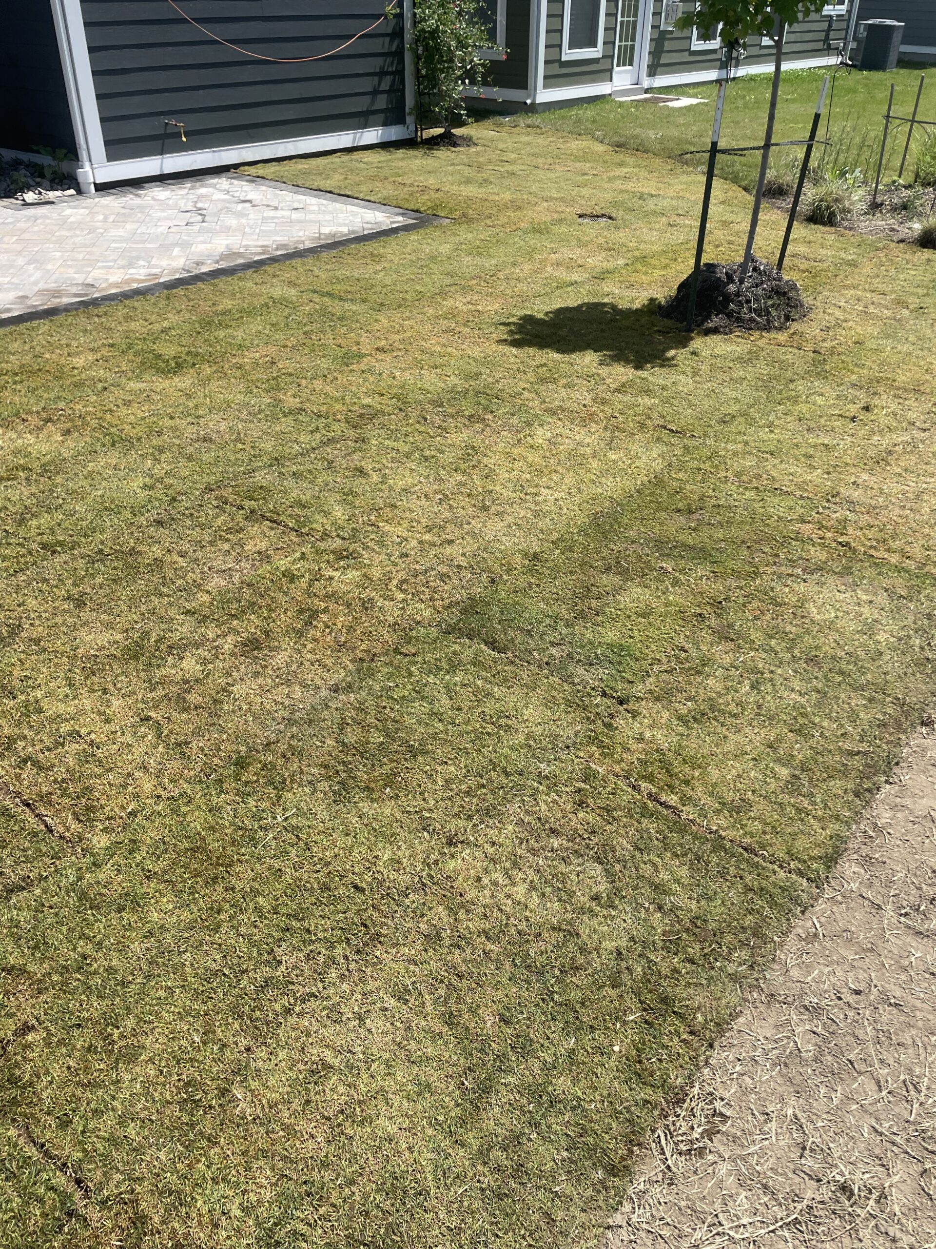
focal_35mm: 26
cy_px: 624
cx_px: 468
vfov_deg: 67.3
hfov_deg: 53.1
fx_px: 937
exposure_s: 1/2451
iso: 32
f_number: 1.6
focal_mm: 4.2
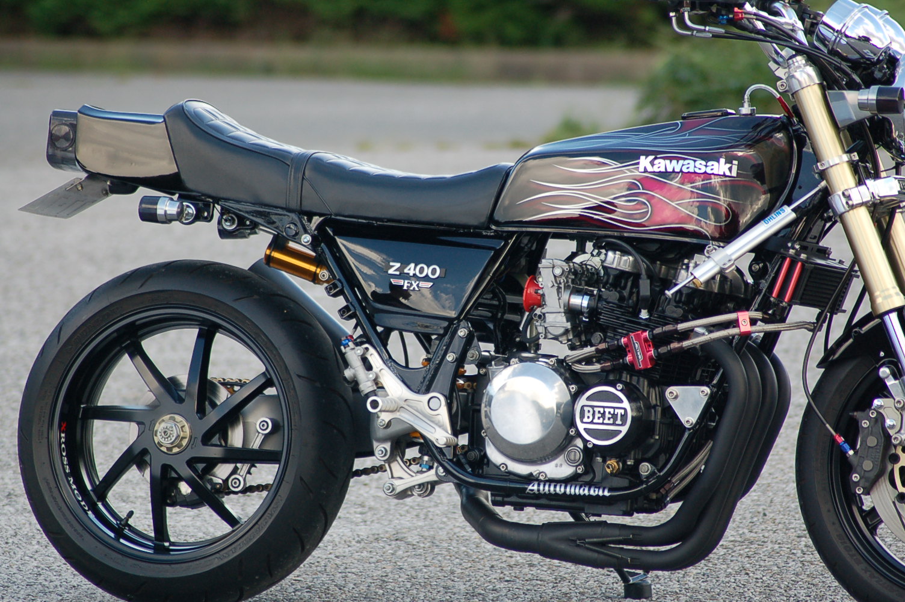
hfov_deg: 7.2
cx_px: 452
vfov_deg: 4.8
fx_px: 7158
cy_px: 301
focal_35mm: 285
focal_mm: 190
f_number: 4.8
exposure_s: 1/500
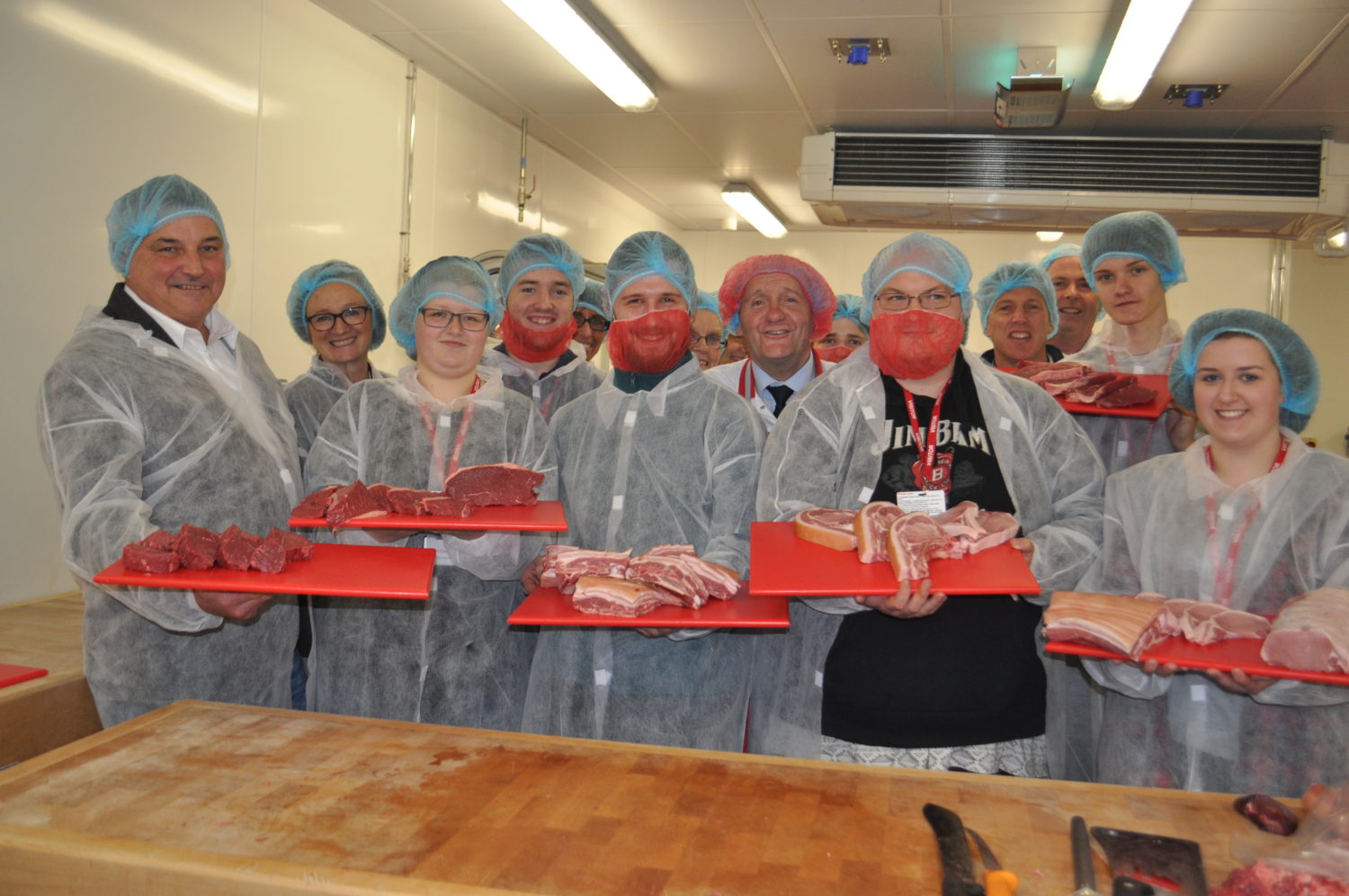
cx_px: 674
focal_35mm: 33
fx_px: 1235
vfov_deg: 39.9
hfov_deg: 57.3
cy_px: 448
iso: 560
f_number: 3.8
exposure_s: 1/125
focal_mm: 22
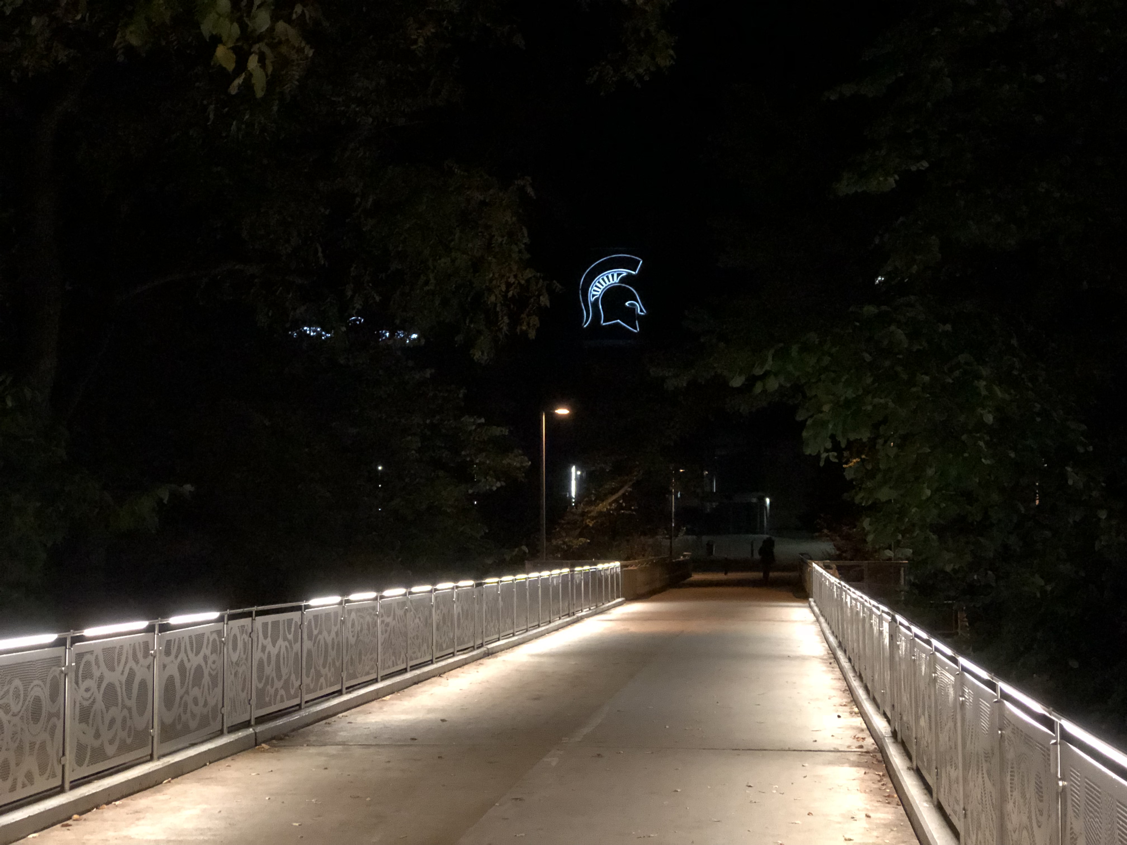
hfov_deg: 33.8
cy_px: 422
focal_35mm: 57
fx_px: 1856
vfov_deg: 25.7
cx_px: 564
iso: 1250
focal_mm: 6.6
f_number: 2.8
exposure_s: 1/60
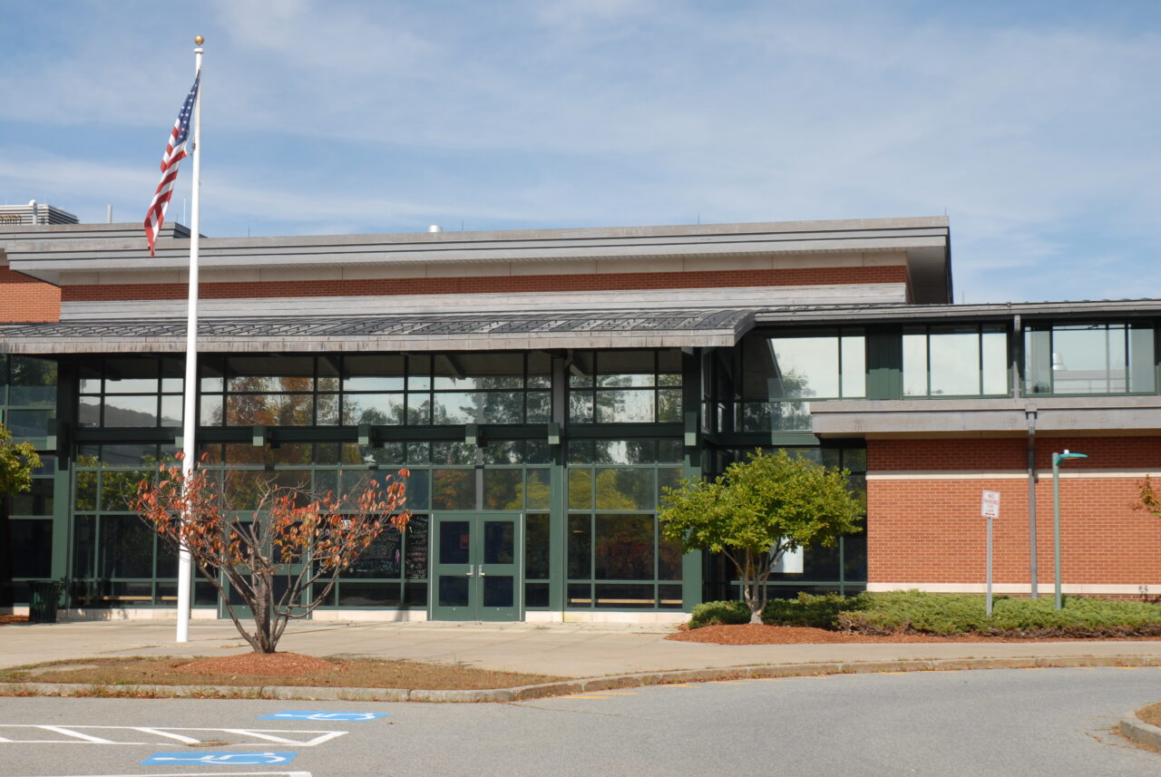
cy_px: 388
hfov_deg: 33.4
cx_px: 580
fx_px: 1937
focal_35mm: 60
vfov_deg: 22.7
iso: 100
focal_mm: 40
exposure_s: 1/250
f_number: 8
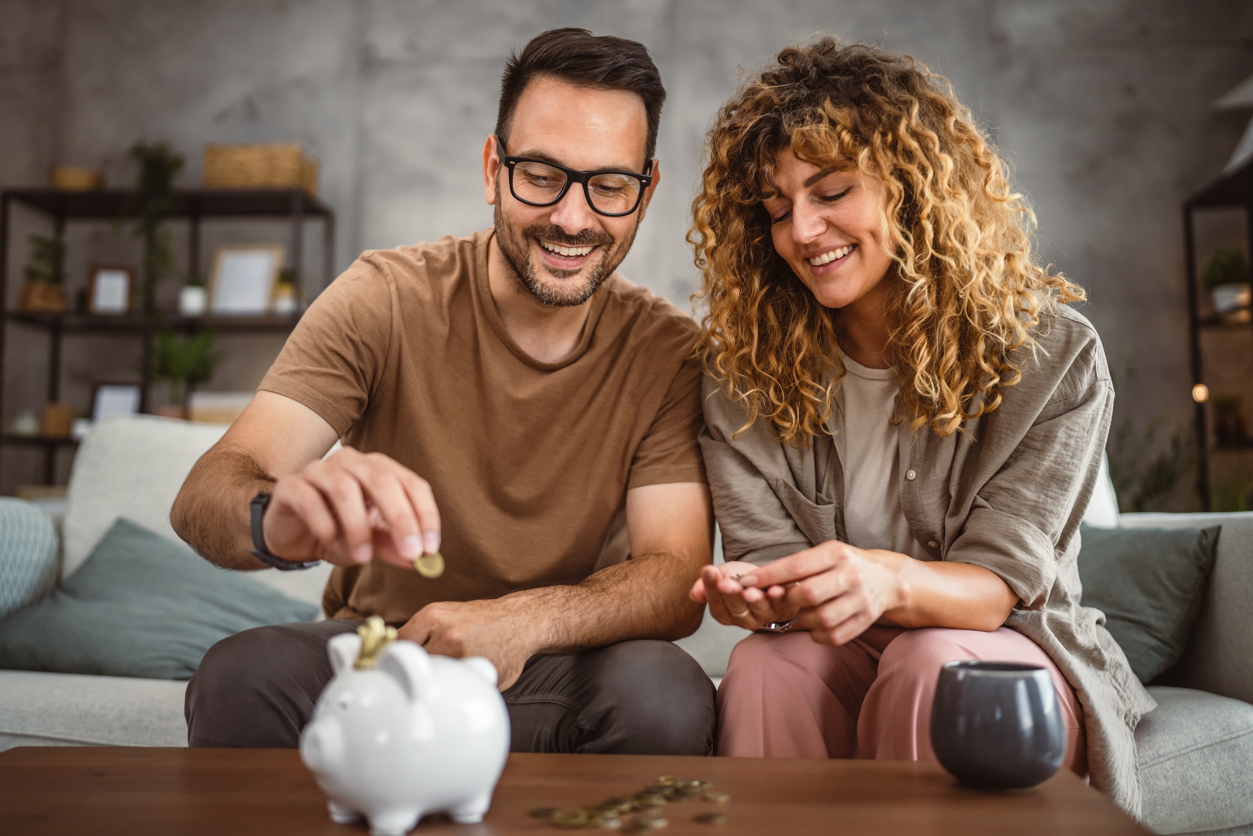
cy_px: 418
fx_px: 1218
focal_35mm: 35
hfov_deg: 54.4
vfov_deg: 37.9
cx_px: 626
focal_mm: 35
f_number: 1.6
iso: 800
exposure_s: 1/800
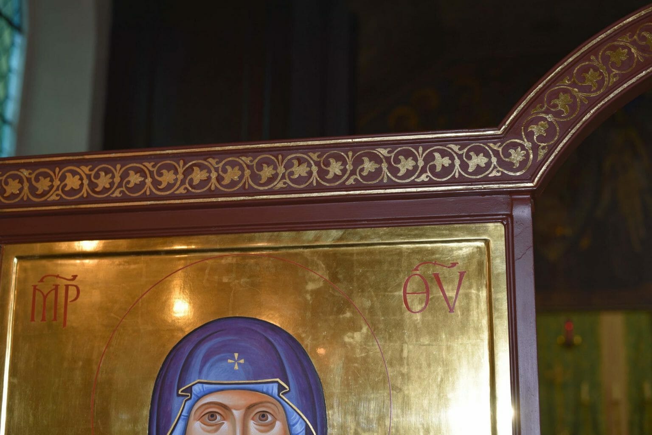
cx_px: 326
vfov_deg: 27.0
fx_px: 906
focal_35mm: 50
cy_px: 218
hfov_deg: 39.6
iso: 125
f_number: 3.2
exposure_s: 1/60
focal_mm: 50
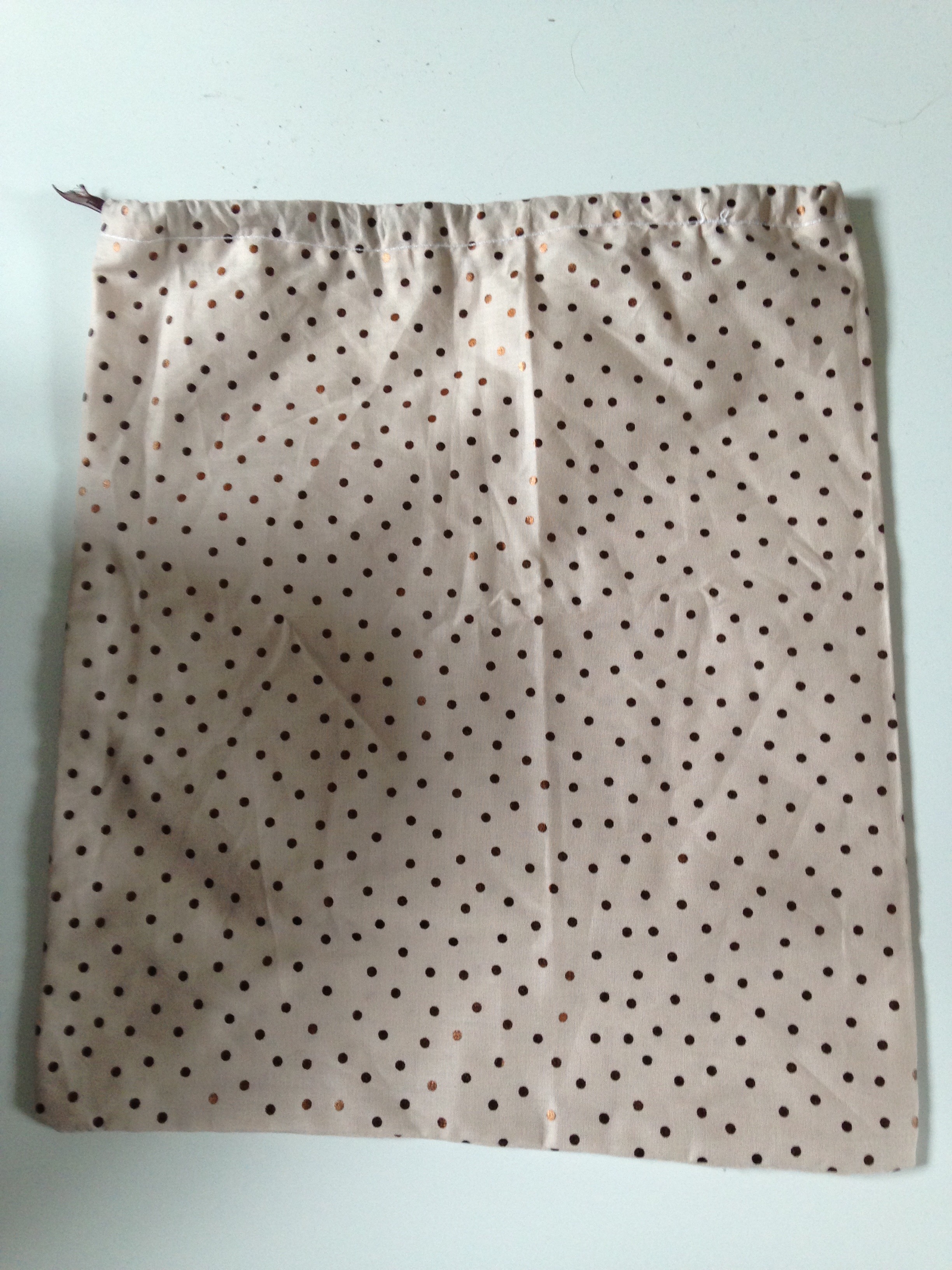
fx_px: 1210
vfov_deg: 55.4
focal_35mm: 33
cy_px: 635
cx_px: 476
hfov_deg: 42.9
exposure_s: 1/20
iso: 125
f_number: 2.4
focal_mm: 4.12
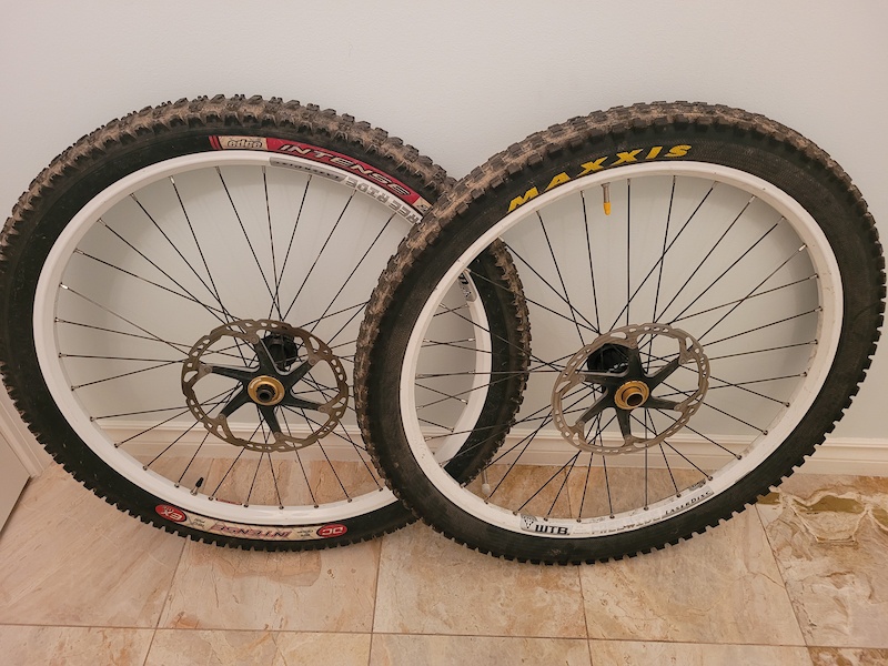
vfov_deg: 53.1
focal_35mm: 26
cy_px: 333
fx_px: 667
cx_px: 444
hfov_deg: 67.3
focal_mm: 5.4
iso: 400
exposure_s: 1/40
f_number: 1.8
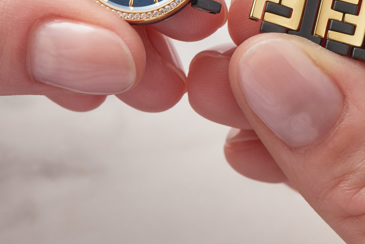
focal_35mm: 272
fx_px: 2758
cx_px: 311
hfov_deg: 7.6
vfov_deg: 5.0
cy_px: -5
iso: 400
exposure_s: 1/160
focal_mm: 105
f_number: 16
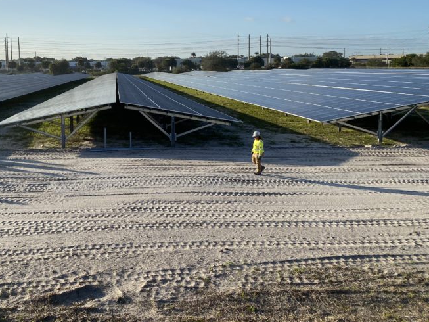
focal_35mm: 39
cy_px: 105
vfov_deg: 36.4
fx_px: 483
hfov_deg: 46.6
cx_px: 124
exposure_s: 1/3300
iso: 32
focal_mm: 4.25
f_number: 1.8
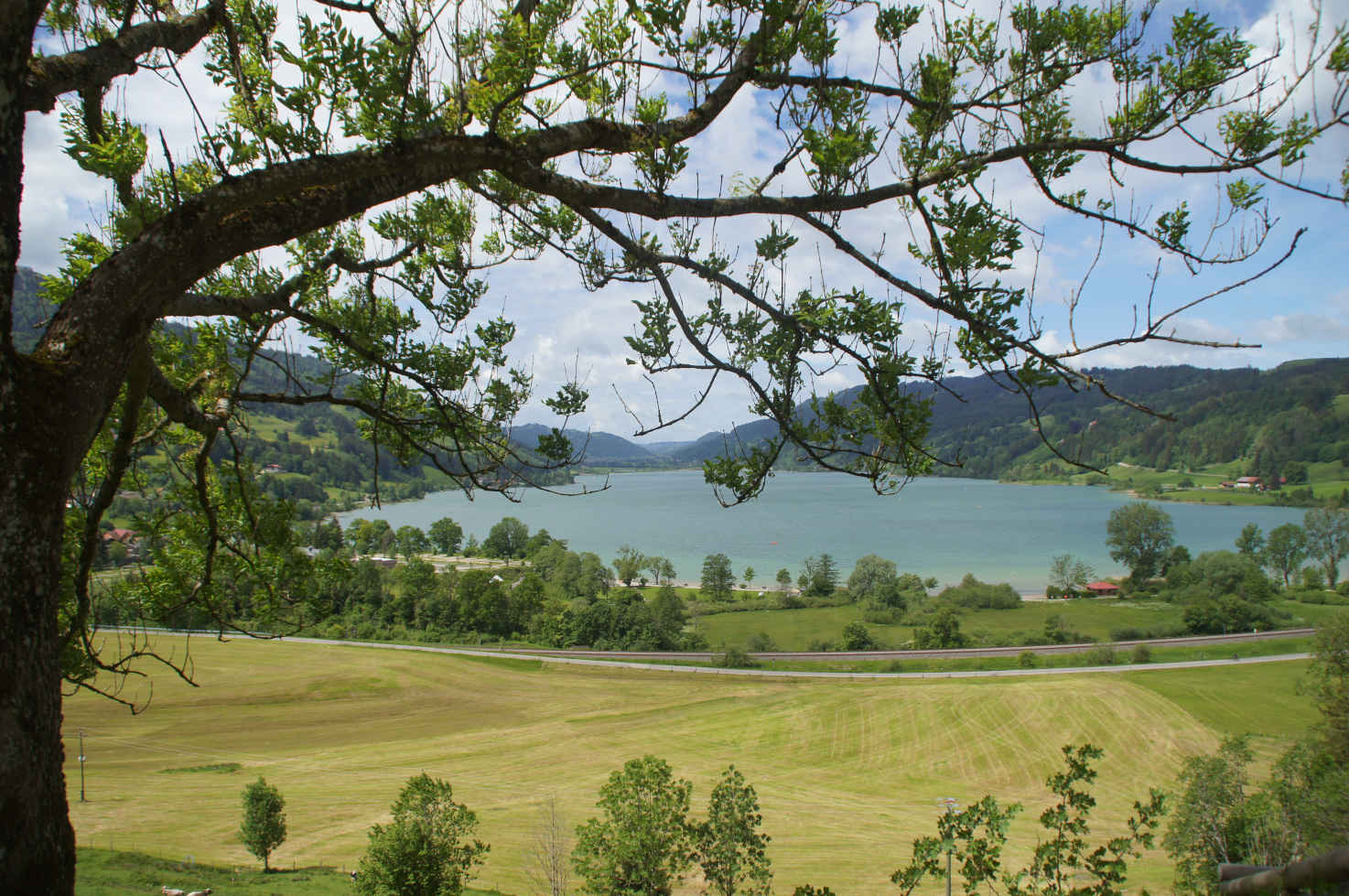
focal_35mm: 27
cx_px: 674
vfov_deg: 47.8
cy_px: 448
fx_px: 1011
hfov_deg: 67.4
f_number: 4.5
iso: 100
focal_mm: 18
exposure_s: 1/800
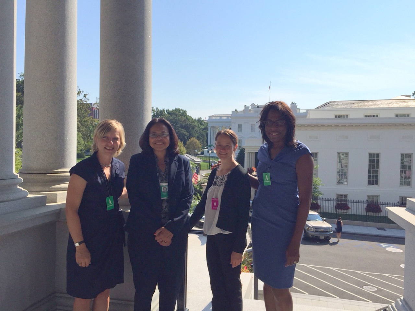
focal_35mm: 29
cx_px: 208
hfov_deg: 61.7
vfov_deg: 48.2
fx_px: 348
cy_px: 156
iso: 32
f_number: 2.2
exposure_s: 1/3597
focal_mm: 4.15
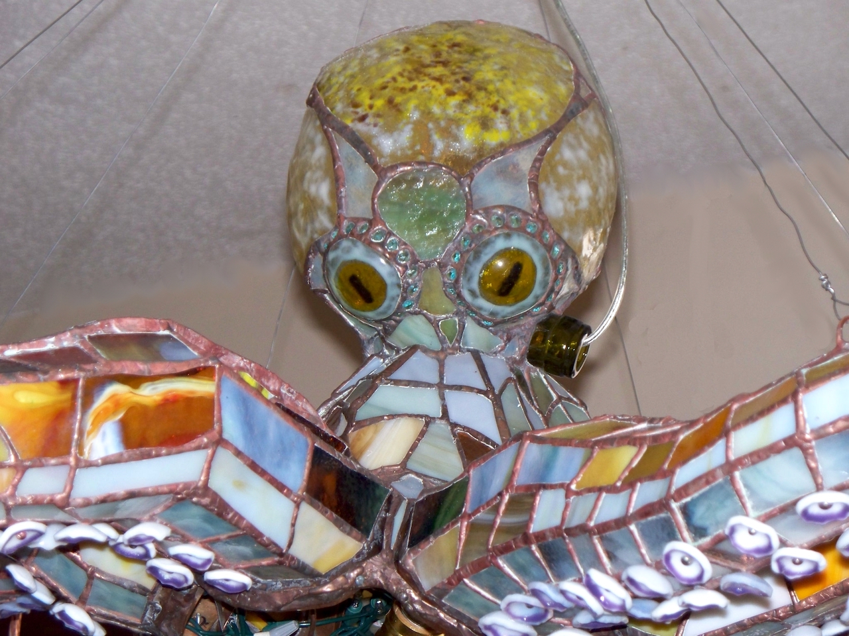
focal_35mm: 105
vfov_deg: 14.1
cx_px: 424
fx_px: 2575
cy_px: 318
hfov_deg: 18.7
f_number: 3.8
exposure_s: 1/50
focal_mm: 22.05
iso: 200
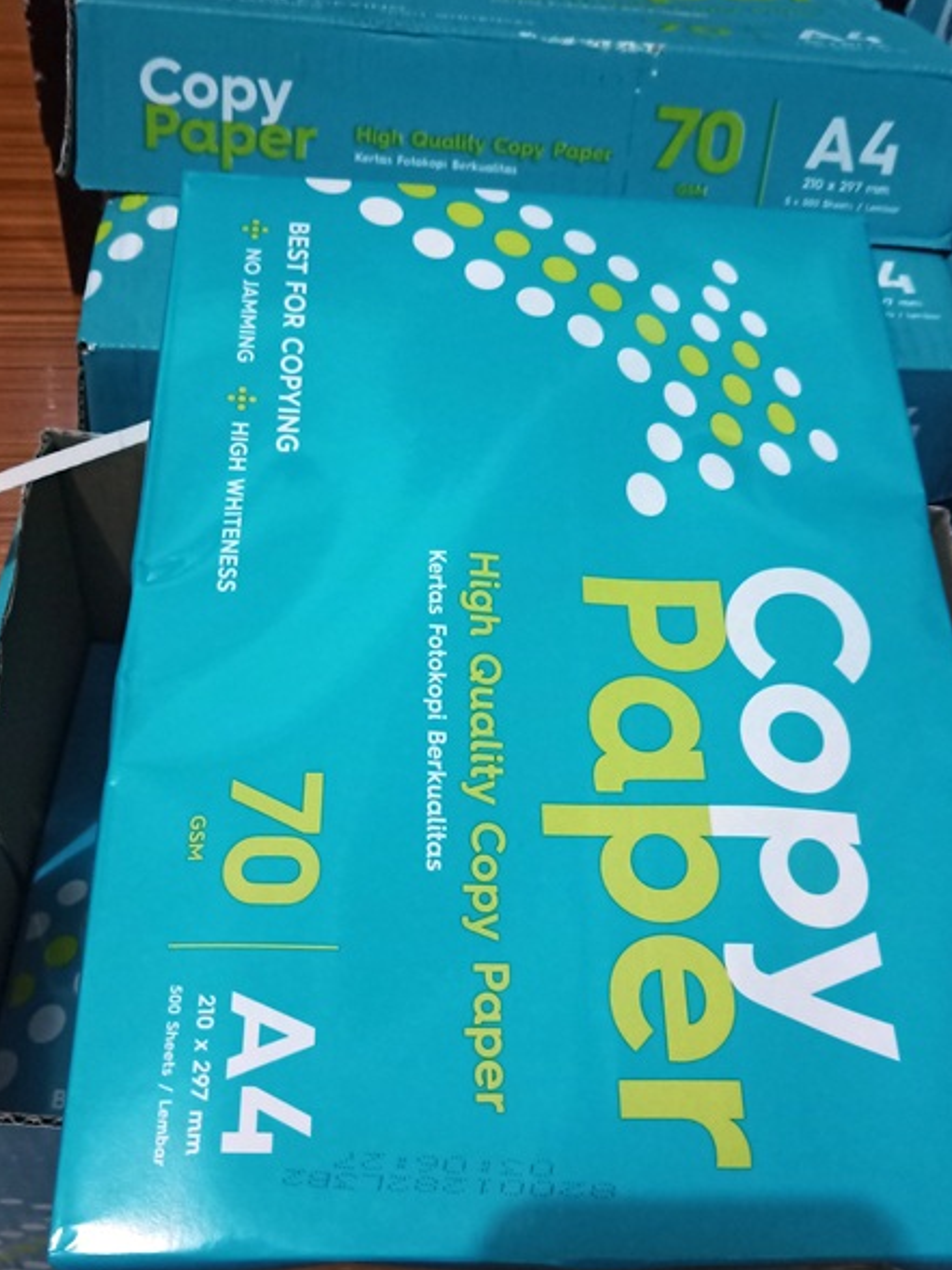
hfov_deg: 41.8
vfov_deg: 53.9
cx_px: 466
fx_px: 1247
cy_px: 613
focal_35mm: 34
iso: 2438
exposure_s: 1/16.7
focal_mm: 3.87
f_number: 2
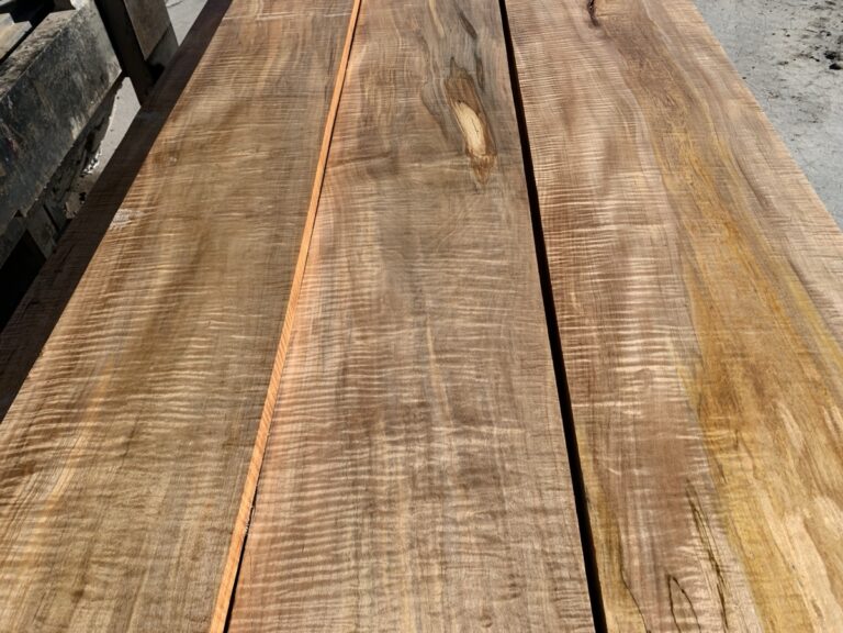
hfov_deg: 67.3
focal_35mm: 26
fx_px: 633
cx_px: 422
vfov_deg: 53.1
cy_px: 316
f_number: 1.8
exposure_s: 1/2681
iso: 25
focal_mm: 4.25
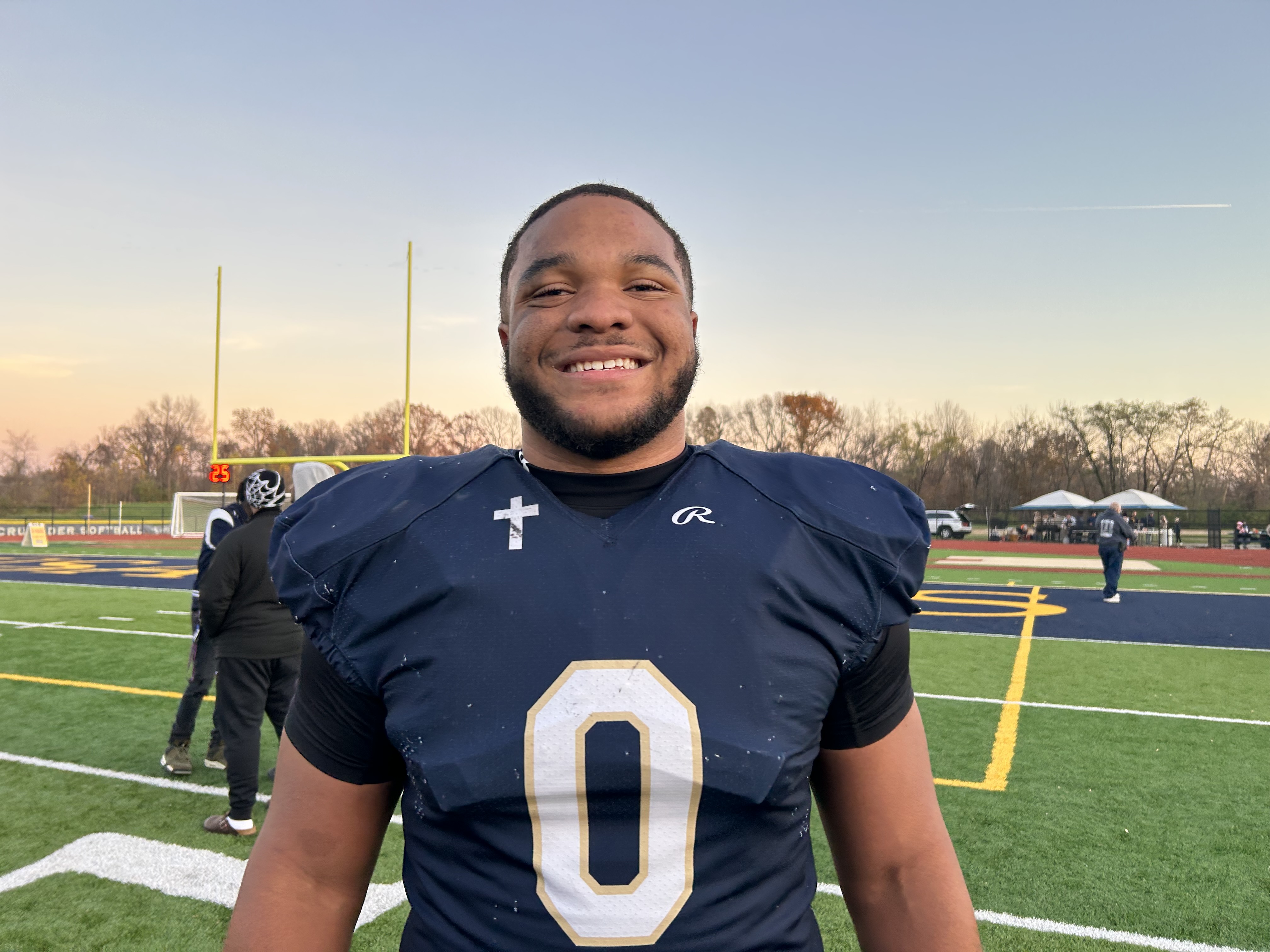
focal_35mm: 26
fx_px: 954
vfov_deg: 53.1
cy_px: 476
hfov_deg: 67.3
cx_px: 635
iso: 50
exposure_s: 1/121
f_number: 1.5
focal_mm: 5.7
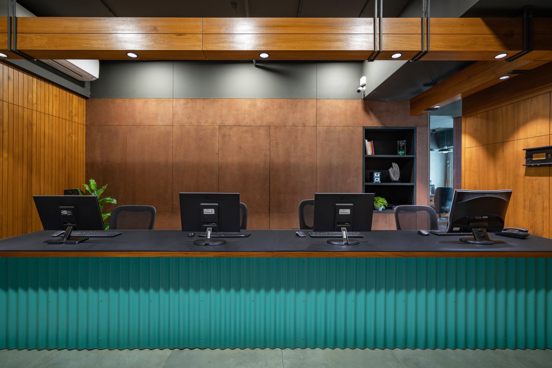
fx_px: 245
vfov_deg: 73.8
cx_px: 276
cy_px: 184
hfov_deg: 96.7
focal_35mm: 16
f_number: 9
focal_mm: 16
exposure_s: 2
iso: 100
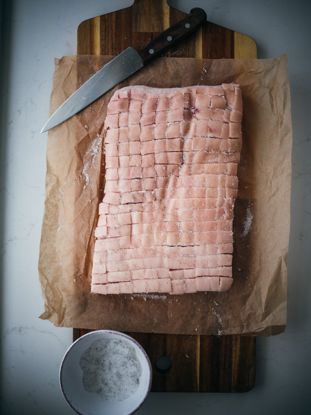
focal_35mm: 50
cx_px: 156
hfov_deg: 29.1
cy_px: 208
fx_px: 599
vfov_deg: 38.2
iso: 200
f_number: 1.8
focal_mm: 25
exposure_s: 1/60
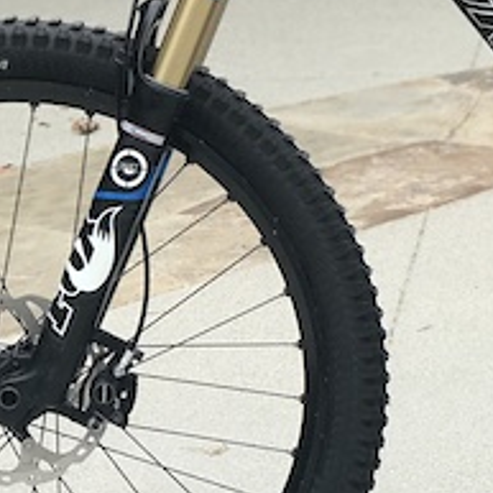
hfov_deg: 8.3
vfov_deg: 8.4
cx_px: 644
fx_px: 3368
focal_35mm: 209
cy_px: 184
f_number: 2.8
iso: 25
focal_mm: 6.6
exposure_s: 1/120
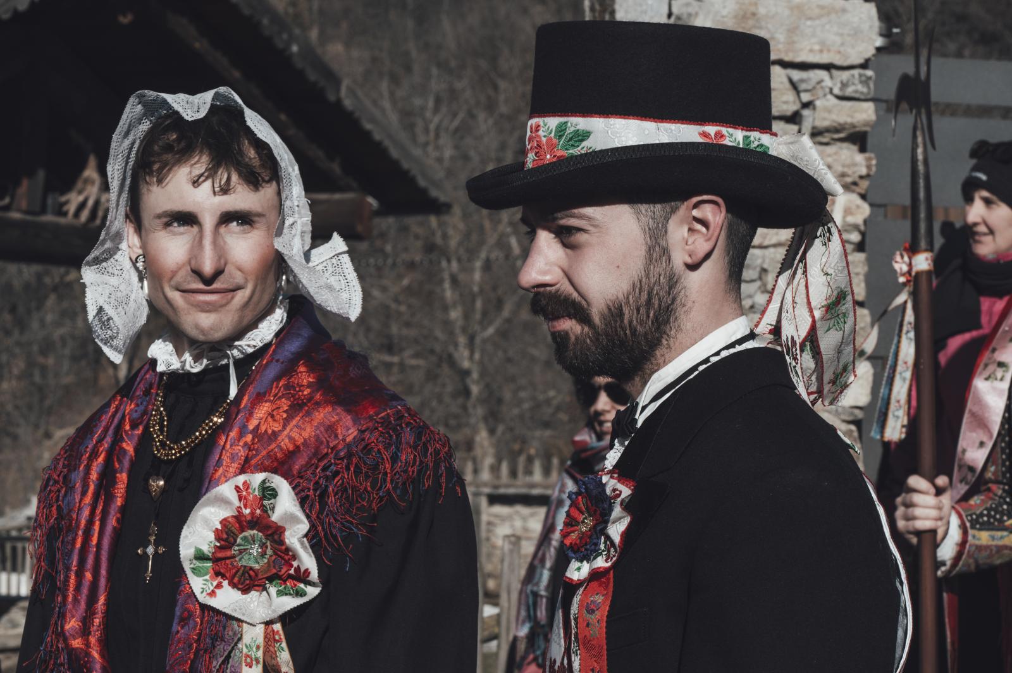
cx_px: 506
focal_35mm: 125
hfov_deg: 16.4
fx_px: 3511
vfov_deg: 10.9
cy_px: 336
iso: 200
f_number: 14
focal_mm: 125
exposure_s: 1/320
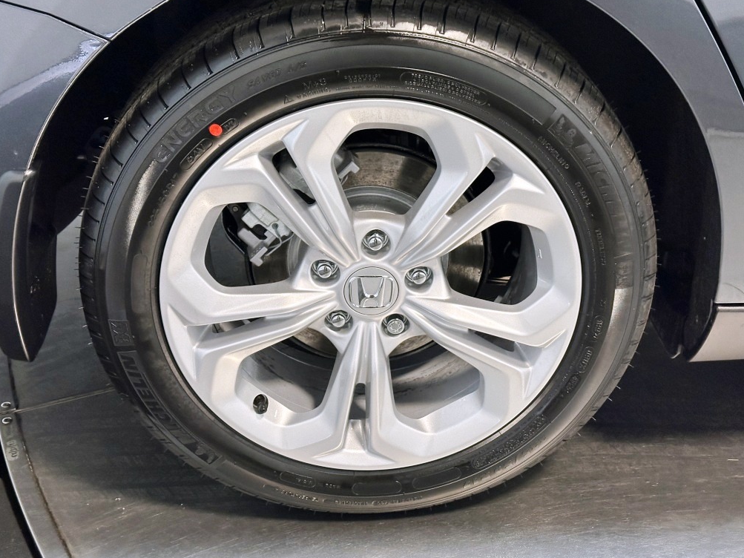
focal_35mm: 49
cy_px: 277
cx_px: 378
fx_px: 1053
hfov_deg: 38.9
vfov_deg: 29.7
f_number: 1.78
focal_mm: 6.86
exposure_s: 1/40
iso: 400
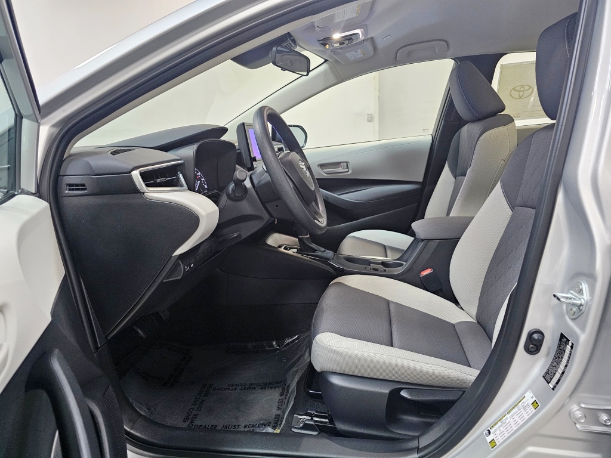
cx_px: 306
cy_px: 229
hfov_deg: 73.9
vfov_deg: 58.9
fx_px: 406
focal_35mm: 23
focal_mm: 6.3
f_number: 1.7
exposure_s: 1/60
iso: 800
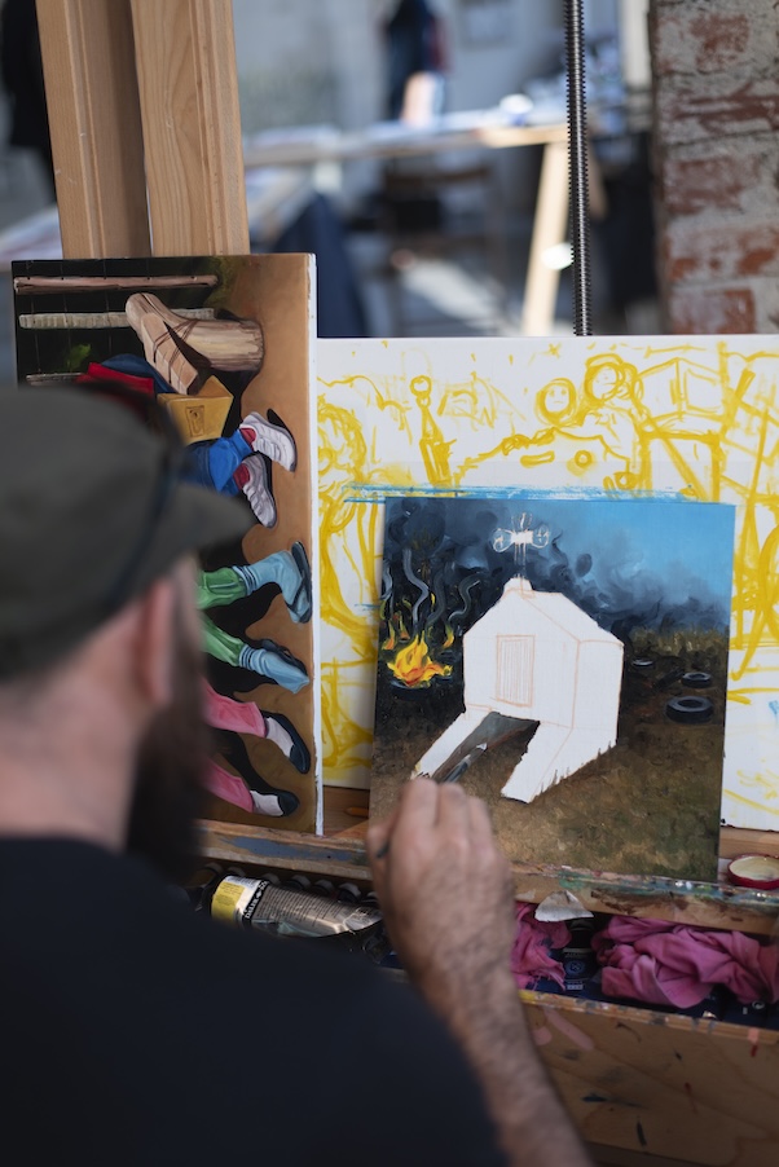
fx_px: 1622
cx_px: 390
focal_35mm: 50
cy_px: 584
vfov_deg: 39.6
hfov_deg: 27.0
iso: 200
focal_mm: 50
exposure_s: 1/500
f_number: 1.8
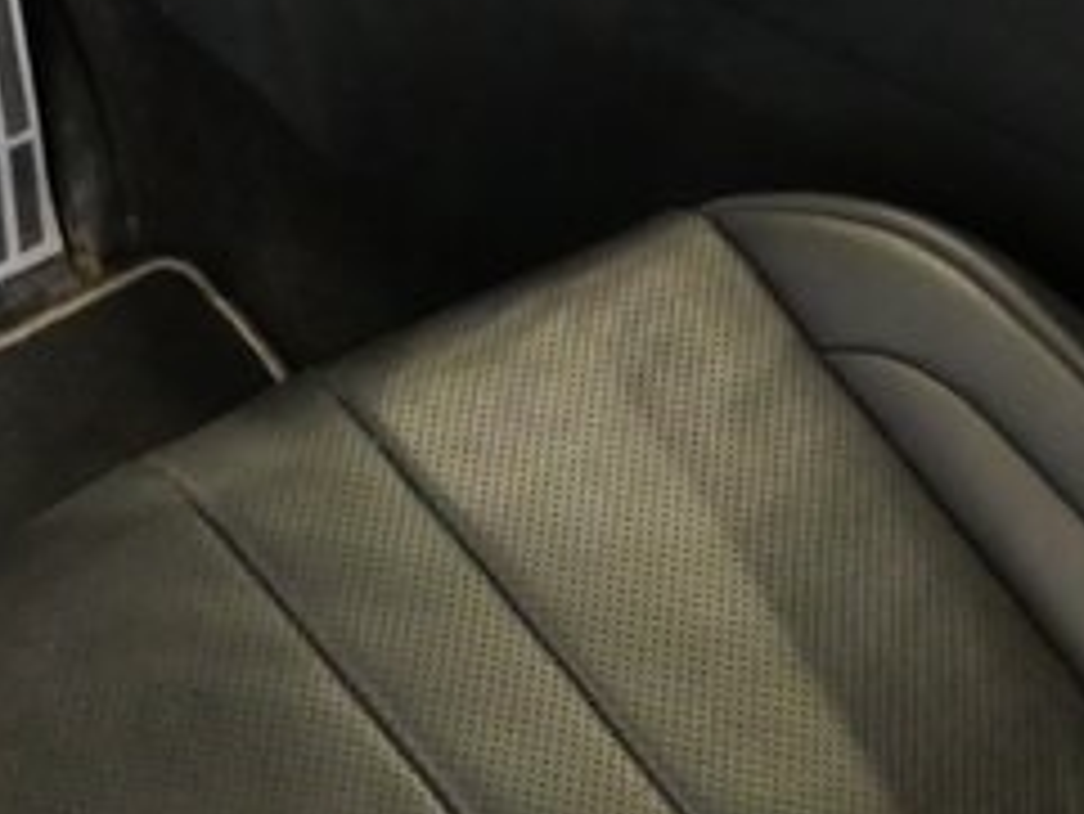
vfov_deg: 12.9
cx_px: 198
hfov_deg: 19.0
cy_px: -720
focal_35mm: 102
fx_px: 3196
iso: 3200
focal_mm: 12
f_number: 3.5
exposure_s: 1/40
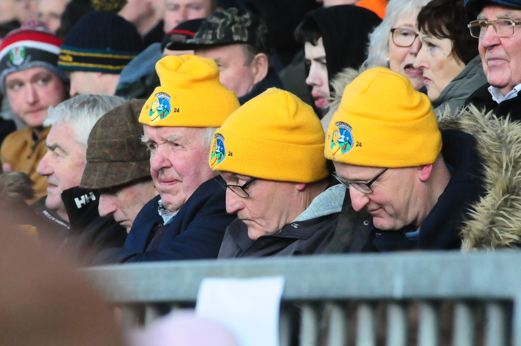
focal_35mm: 300
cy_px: 173
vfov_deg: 4.6
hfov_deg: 6.9
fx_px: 4337
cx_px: 260
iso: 3200
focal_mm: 200
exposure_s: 1/250
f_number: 8
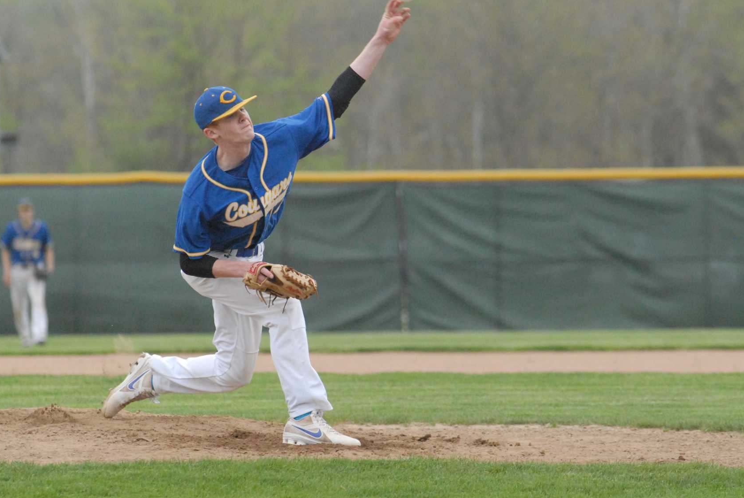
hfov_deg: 5.6
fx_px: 7551
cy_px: 231
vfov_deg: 3.8
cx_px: 401
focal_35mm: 365
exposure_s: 1/2500
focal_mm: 200
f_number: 3.5
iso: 1600
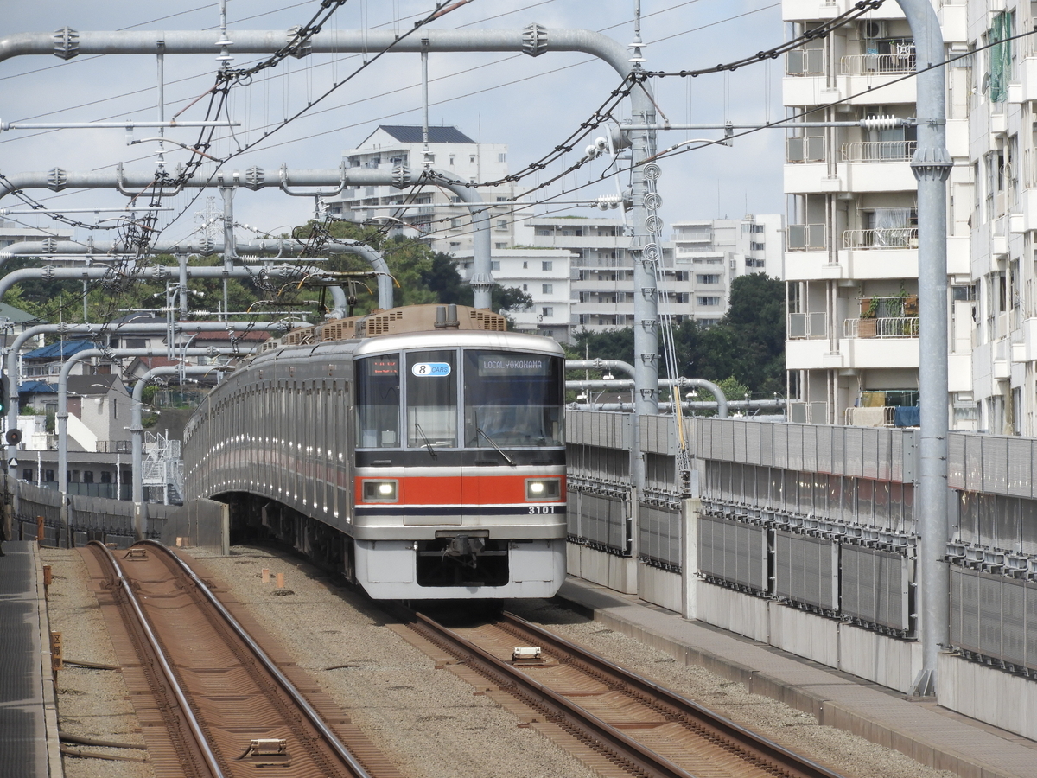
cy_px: 389
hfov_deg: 6.0
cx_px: 518
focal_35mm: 330
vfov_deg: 4.5
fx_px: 9886
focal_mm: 59.1
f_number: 5.5
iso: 140
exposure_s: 1/640
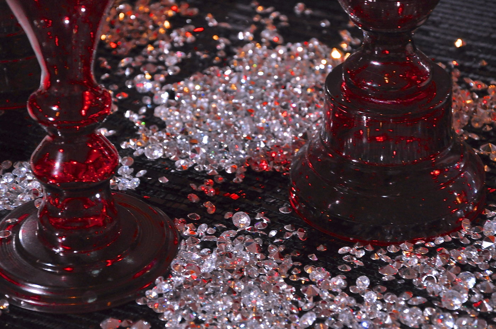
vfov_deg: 8.7
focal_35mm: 158
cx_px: 248
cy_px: 164
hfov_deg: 13.1
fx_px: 2167
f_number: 7.1
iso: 1000
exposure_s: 1/20
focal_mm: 105
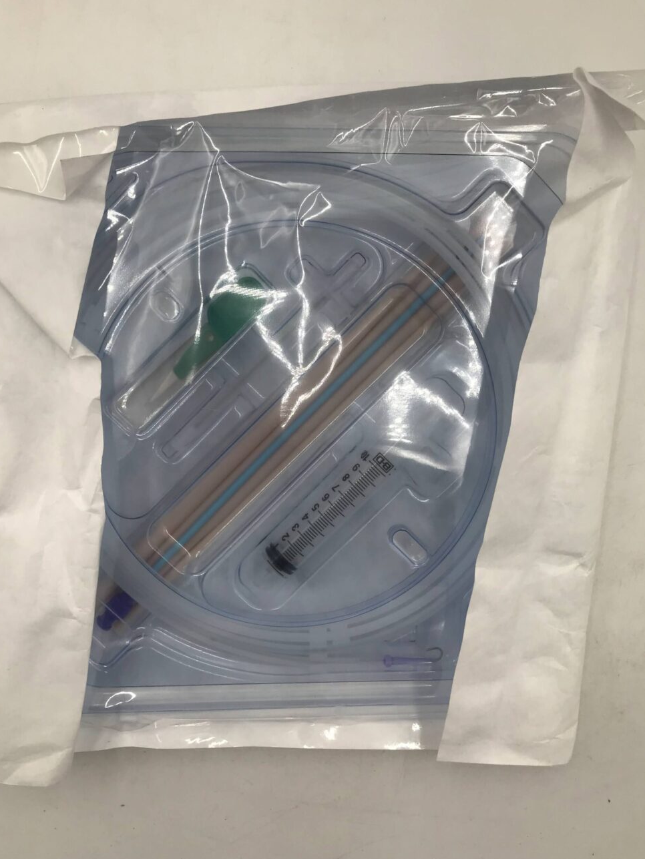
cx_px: 315
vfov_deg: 61.6
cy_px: 444
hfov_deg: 48.2
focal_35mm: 29
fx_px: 720
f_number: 1.8
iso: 20
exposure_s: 1/248
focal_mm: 3.99
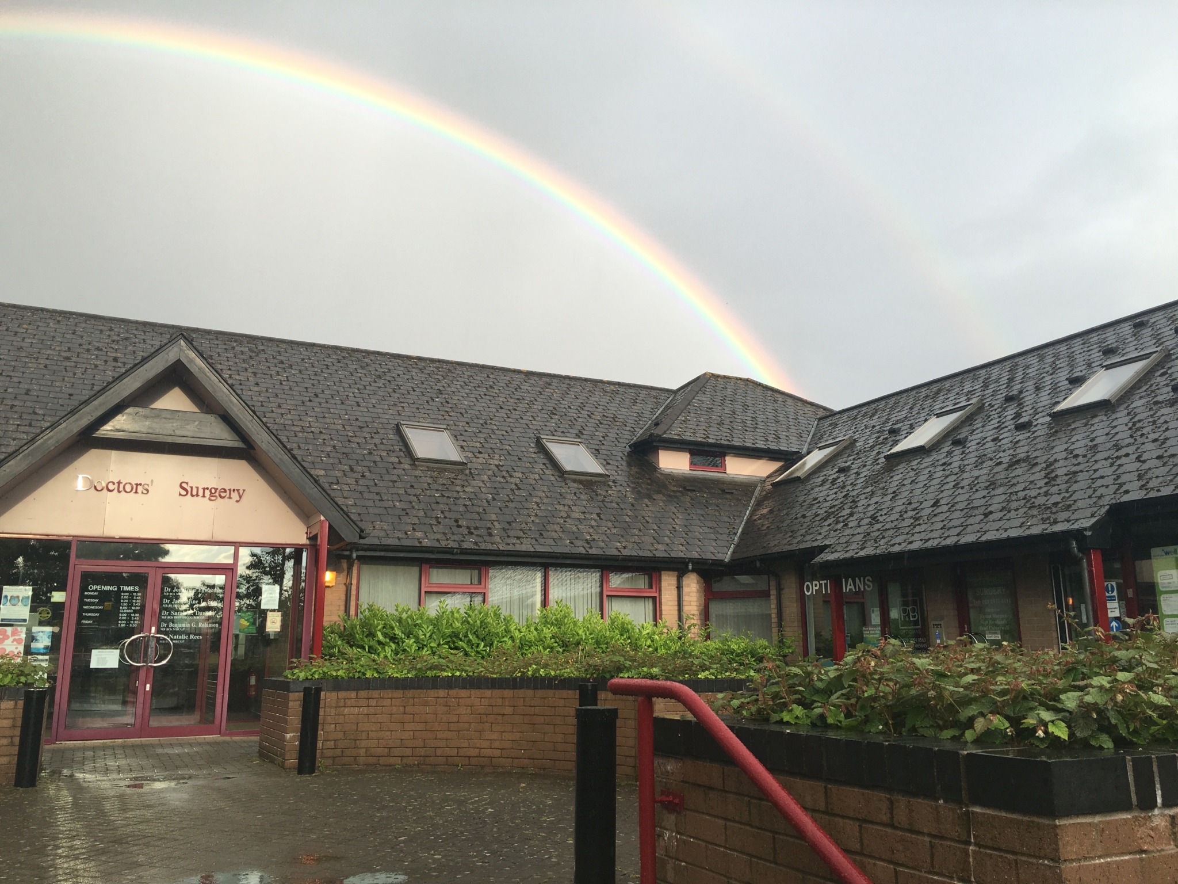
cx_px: 589
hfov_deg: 61.7
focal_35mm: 29
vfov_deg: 48.2
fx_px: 987
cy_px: 442
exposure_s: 1/450
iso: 25
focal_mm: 4.15
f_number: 2.2
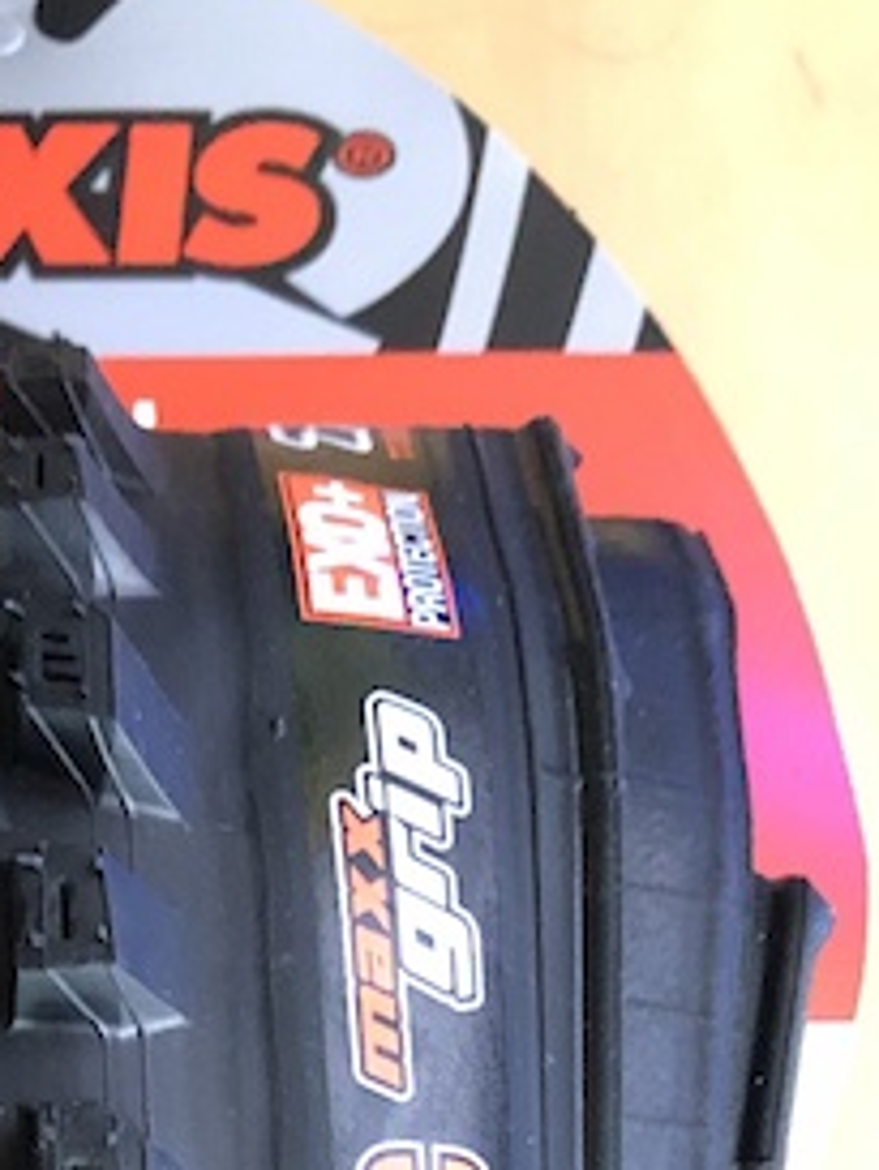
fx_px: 2774
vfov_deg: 21.5
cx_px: 0
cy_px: 1539
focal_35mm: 82
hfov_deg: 17.6
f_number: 1.8
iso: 320
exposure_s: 1/4
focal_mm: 3.99
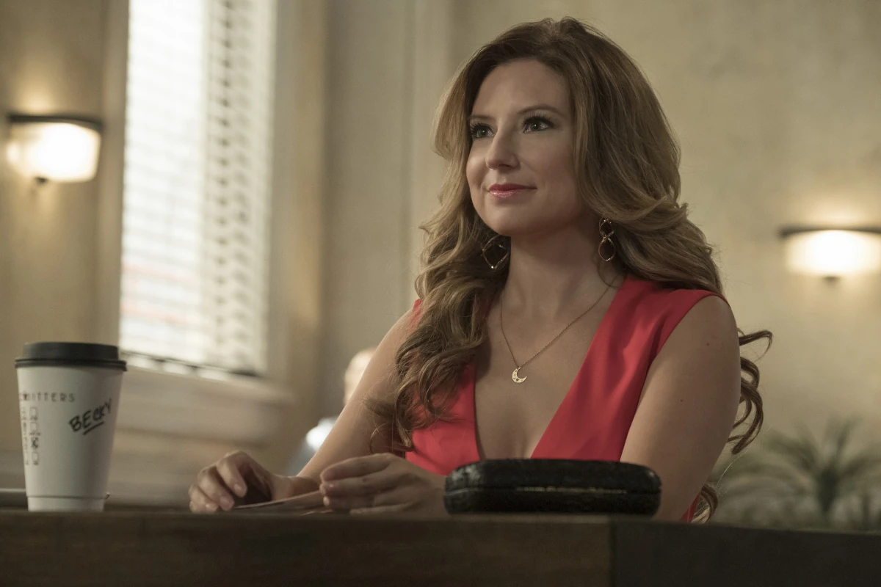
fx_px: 2839
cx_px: 440
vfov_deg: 11.8
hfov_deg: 17.6
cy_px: 294
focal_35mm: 116
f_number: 4
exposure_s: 1/320
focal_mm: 77.3
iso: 5000
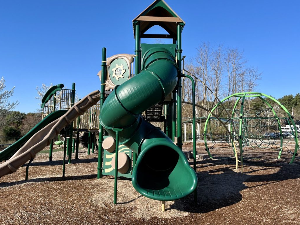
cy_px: 92
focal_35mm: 31
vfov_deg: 45.3
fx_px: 269
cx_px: 144
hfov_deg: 58.3
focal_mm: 5.1
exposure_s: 1/2513
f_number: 1.6
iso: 50
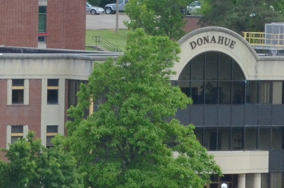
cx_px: 138
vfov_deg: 2.0
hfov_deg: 3.0
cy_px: 302
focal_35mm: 695
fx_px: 5472
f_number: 13
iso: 640
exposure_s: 1/400
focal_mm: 80
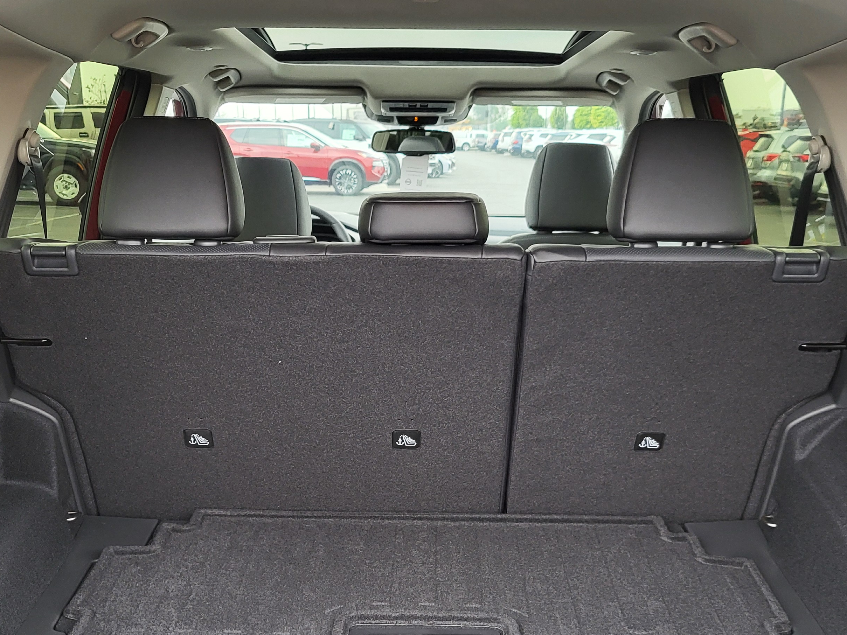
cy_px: 506
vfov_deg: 32.7
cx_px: 417
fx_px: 1052
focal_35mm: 43
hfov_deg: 43.9
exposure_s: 1/120
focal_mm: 5.4
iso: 160
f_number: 1.8
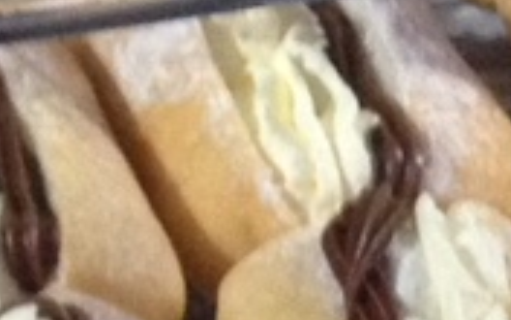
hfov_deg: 8.2
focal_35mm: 255
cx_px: 589
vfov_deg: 4.9
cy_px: 960
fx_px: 3551
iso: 400
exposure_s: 1/20
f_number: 2.4
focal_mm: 4.12
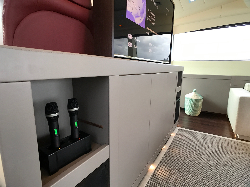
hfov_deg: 63.4
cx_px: 125
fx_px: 202
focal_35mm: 28
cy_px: 94
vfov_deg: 49.7
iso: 40
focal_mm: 3.99
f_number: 1.8
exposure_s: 1/33
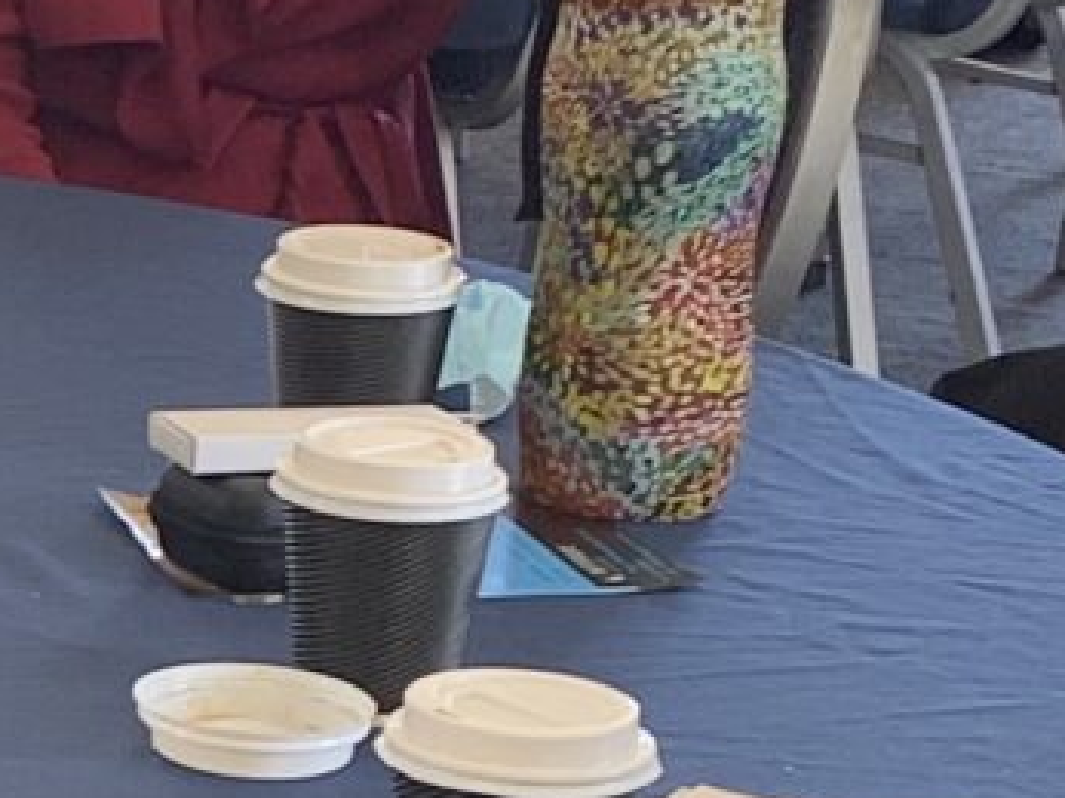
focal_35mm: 192
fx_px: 5905
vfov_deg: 7.7
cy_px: 638
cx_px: -746
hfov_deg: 9.9
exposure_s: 1/100
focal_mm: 4.25
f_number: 1.8
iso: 50
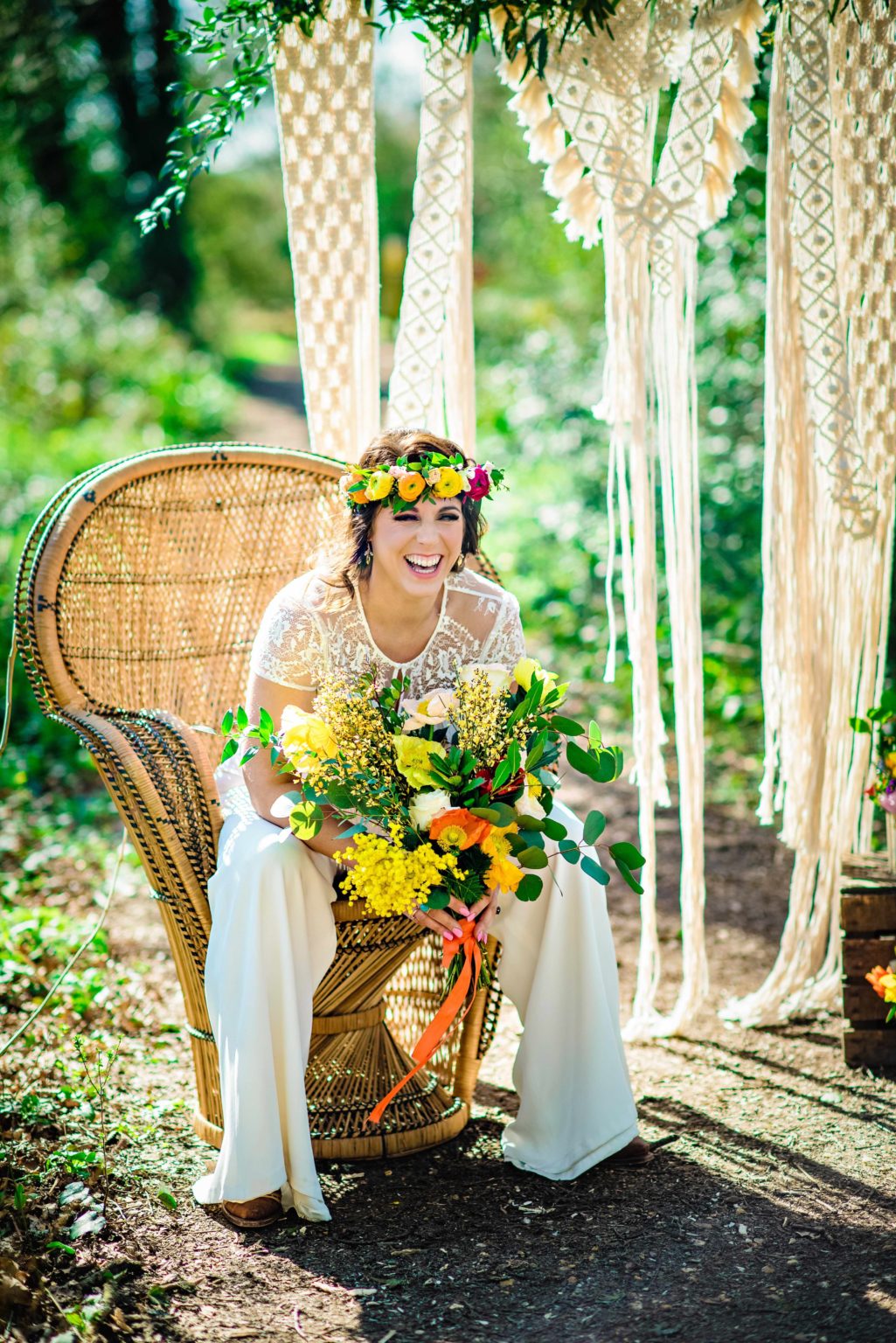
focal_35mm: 85
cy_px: 672
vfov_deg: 23.9
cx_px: 448
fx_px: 3171
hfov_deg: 16.1
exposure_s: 1/1250
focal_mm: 85
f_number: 2
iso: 125
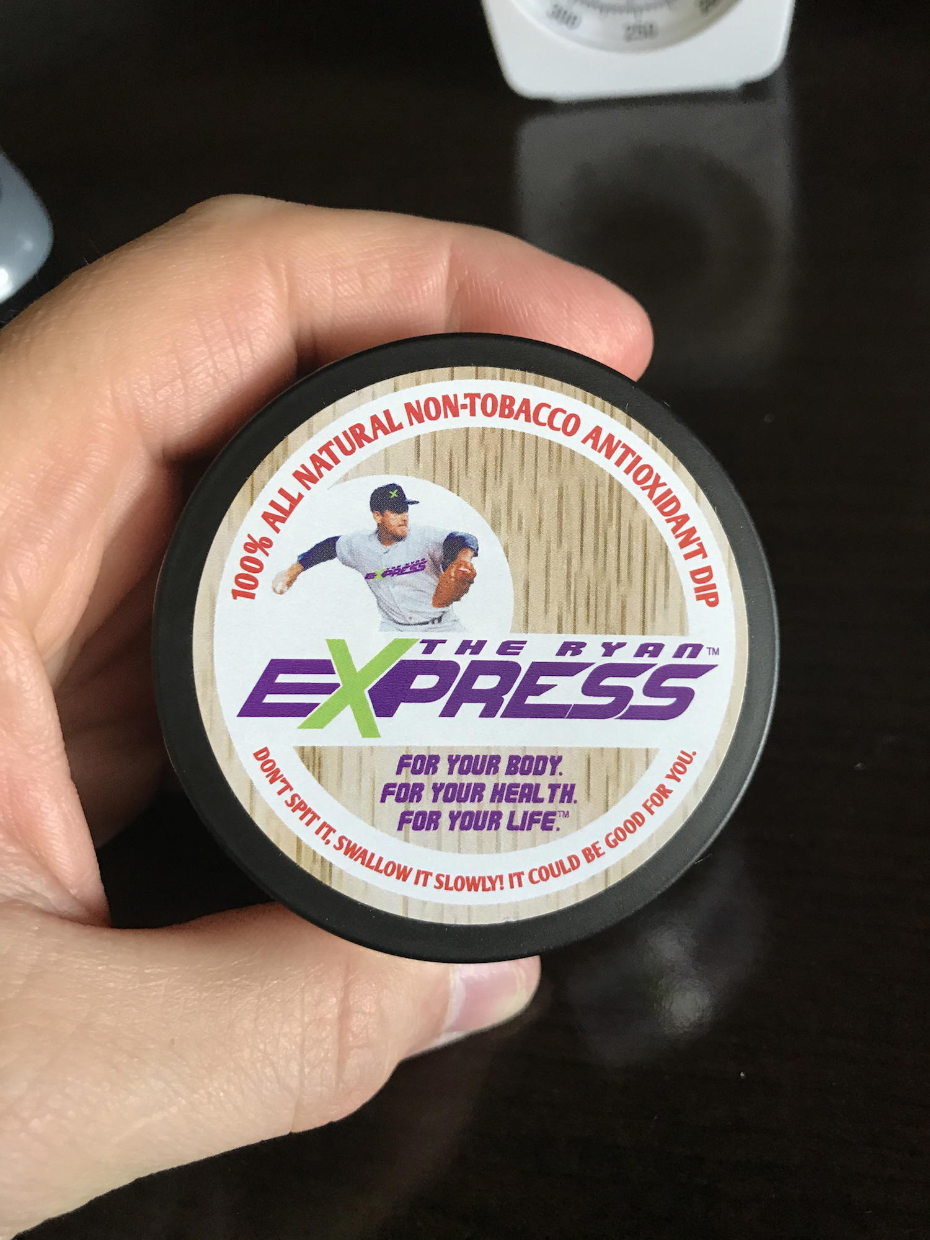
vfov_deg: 63.4
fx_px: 1003
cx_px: 465
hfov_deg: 49.7
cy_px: 620
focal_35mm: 28
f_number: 1.8
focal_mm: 3.99
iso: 40
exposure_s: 1/15
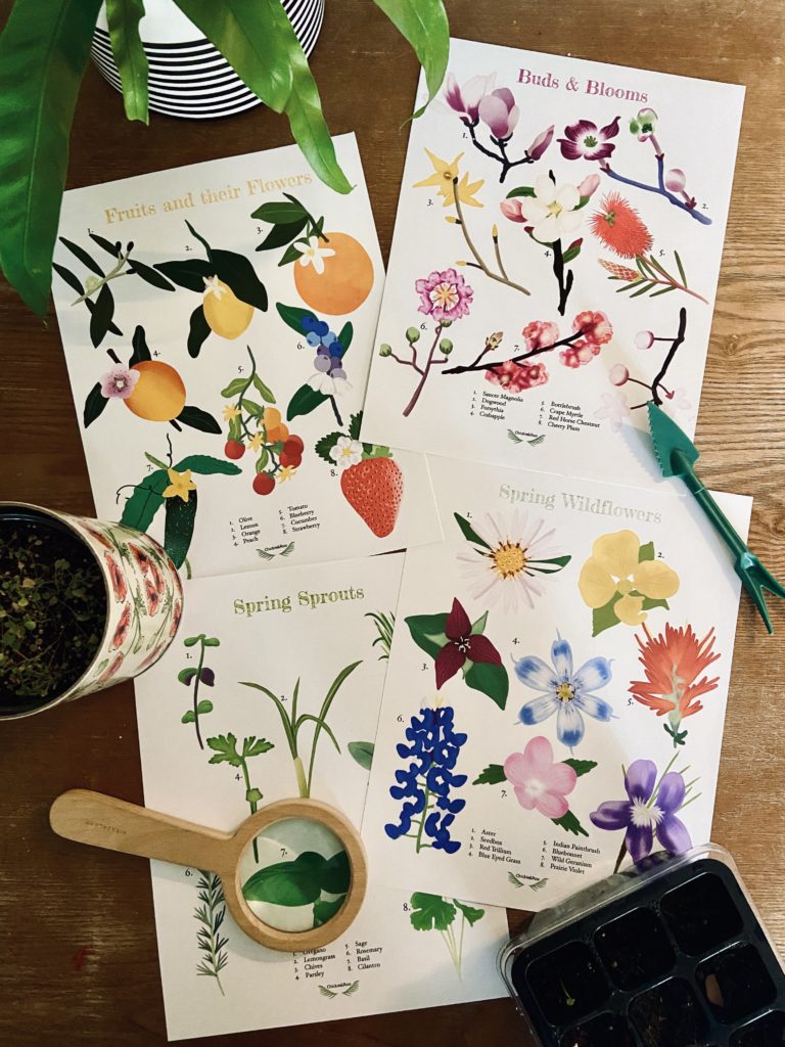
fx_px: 786
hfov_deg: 53.1
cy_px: 524
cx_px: 392
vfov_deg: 67.3
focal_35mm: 26
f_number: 1.8
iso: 640
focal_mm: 4.25
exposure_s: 1/30
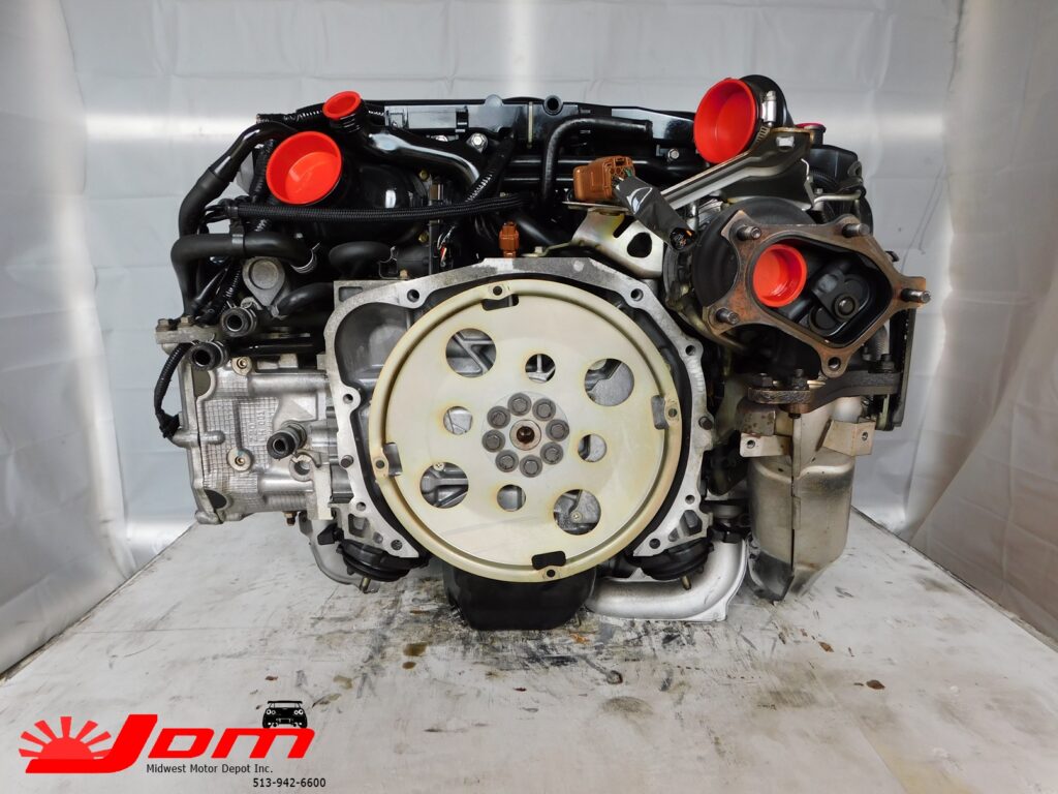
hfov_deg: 73.9
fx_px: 703
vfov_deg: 58.9
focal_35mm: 23
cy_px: 397
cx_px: 529
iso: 125
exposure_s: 1/160
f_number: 3
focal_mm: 4
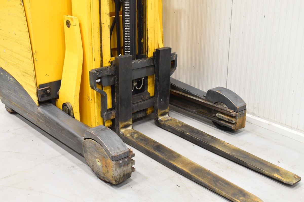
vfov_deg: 28.1
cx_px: 152
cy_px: 101
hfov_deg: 41.1
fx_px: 405
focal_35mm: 48
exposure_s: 1/20
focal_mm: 32
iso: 1600
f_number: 6.3
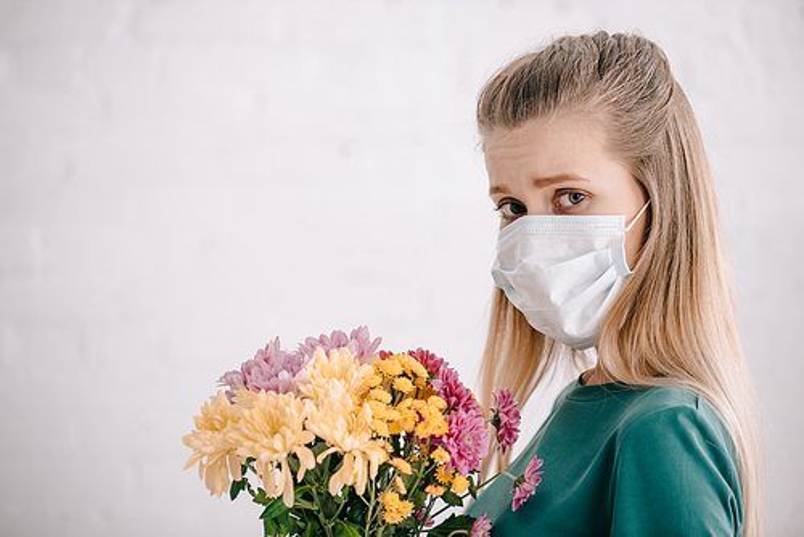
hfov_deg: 19.4
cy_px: 268
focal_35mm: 105
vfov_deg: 13.1
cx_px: 402
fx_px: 2346
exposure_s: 1/200
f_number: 4.5
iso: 100
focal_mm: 105
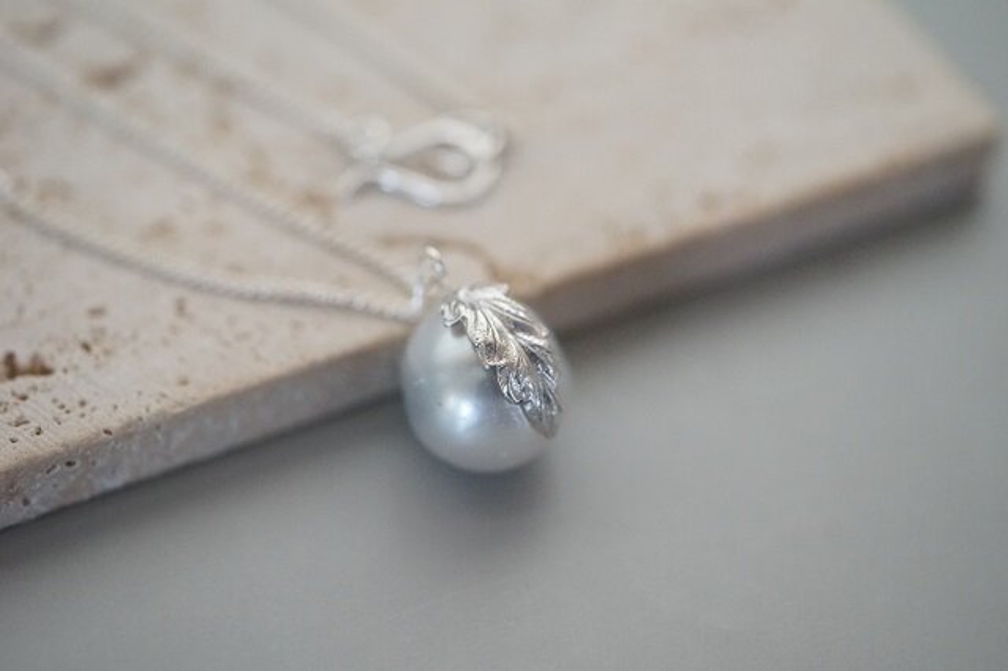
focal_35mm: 50
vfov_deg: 27.0
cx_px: 504
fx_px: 1399
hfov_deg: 39.6
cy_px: 336
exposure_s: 1/160
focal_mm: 50
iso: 5000
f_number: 4
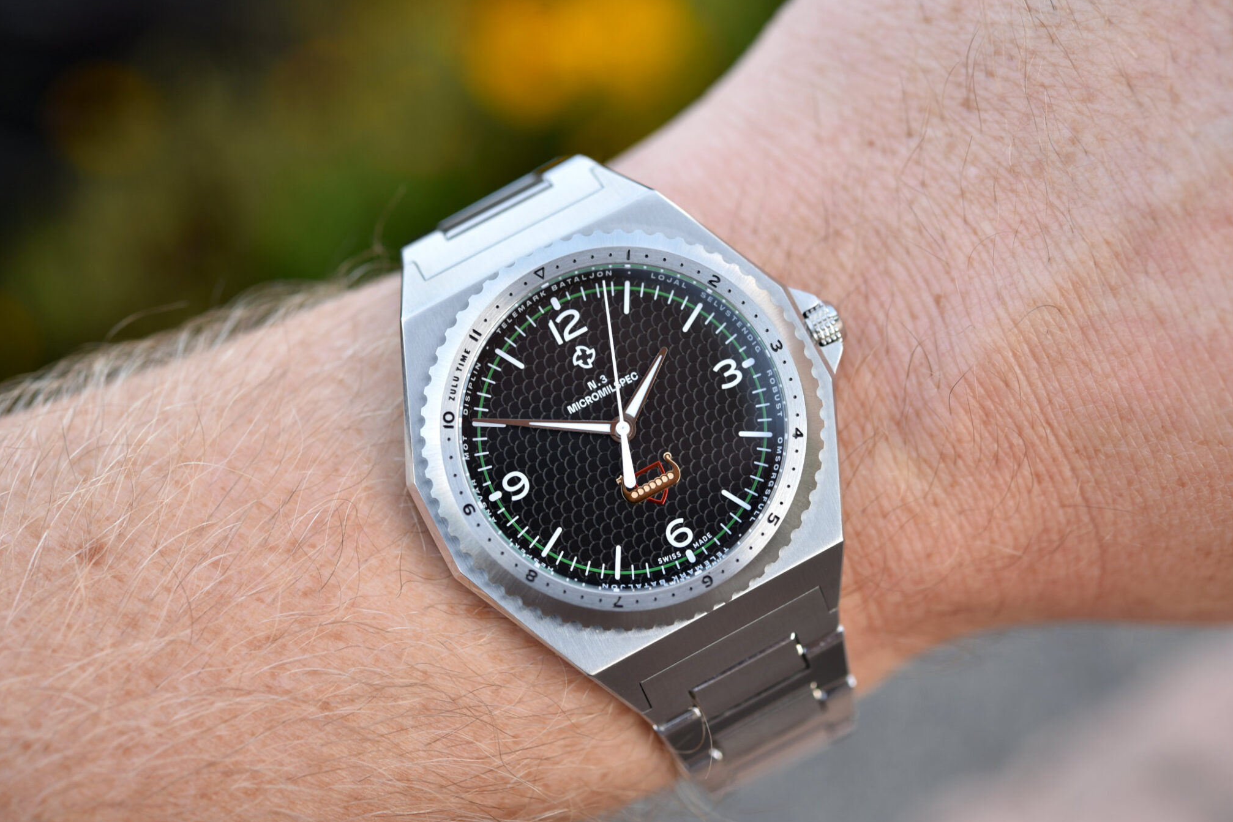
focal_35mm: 61
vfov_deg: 22.3
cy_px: 415
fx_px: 2089
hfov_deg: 32.9
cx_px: 612
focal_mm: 60
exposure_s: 1/80
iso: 160
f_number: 5.6
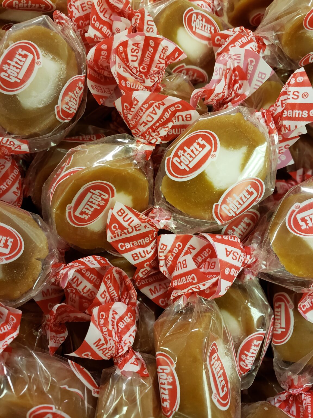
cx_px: 156
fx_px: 313
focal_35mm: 26
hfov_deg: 53.1
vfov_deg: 67.3
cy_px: 209
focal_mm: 4.3
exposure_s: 1/40
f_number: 2.4
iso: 320
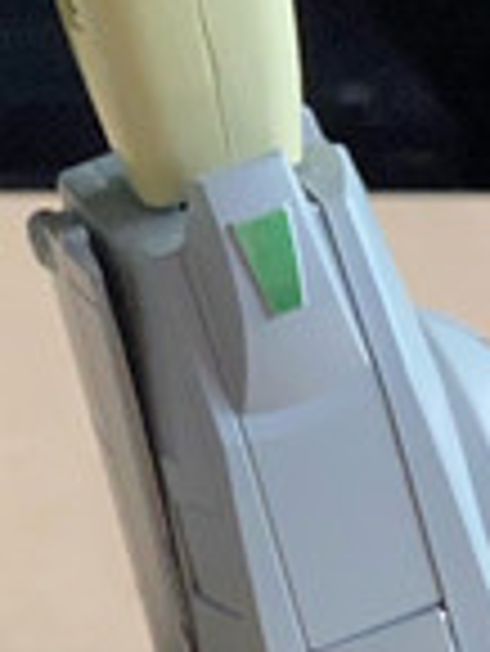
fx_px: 2695
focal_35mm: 143
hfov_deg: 10.3
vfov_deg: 13.4
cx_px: 54
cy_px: -166
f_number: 1.8
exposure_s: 1/55
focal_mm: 4.25
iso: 500
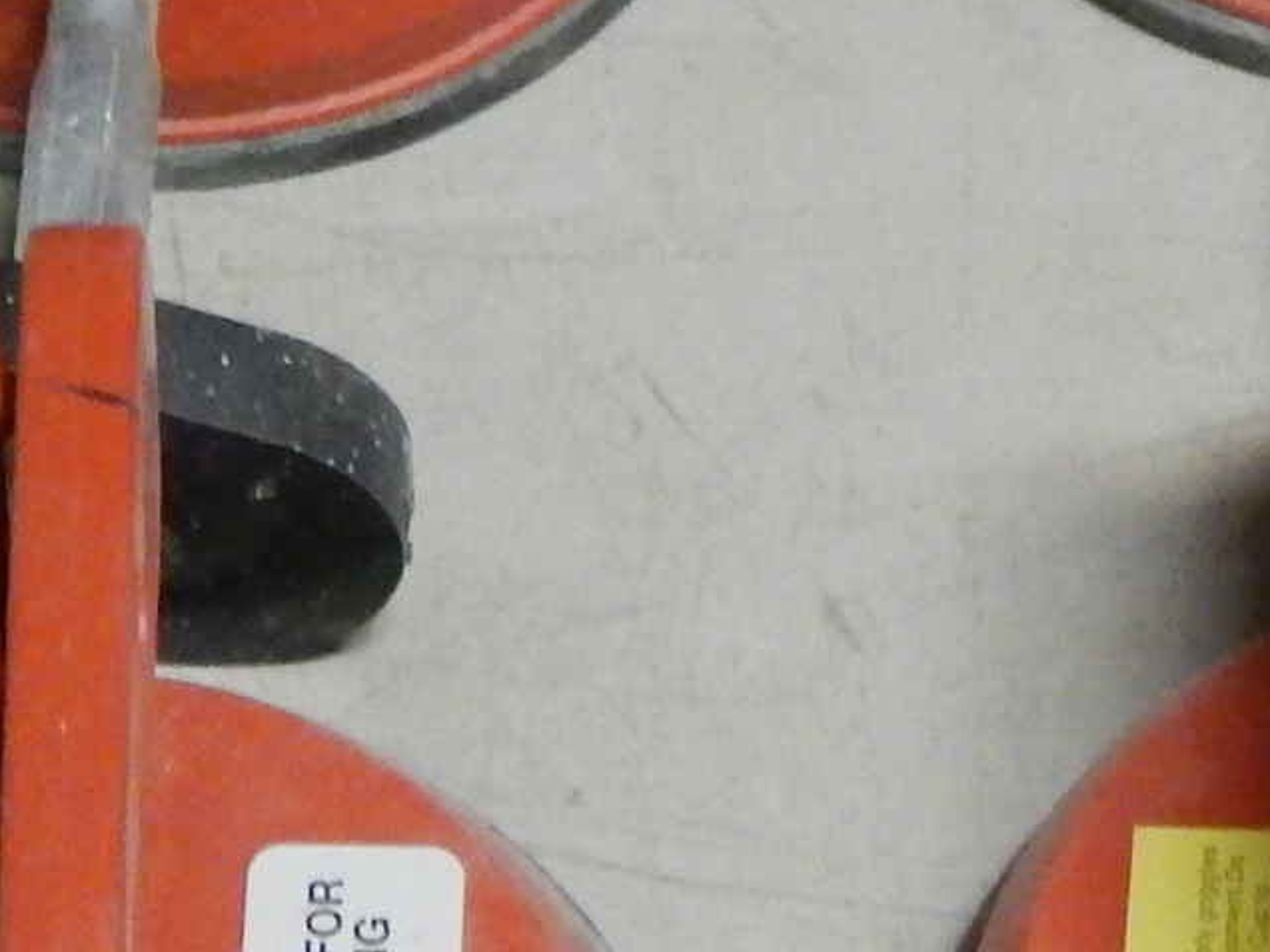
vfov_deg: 6.8
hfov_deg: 9.1
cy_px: 257
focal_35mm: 218
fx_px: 7998
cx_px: 1020
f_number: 4
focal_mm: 10.9
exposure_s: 1/40
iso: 1600
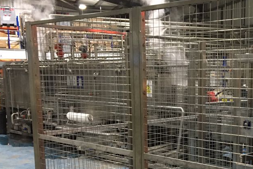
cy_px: 142
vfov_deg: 23.0
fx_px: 408
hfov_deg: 33.4
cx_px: 207
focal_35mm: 58
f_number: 2.2
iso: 200
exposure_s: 1/33
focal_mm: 4.15
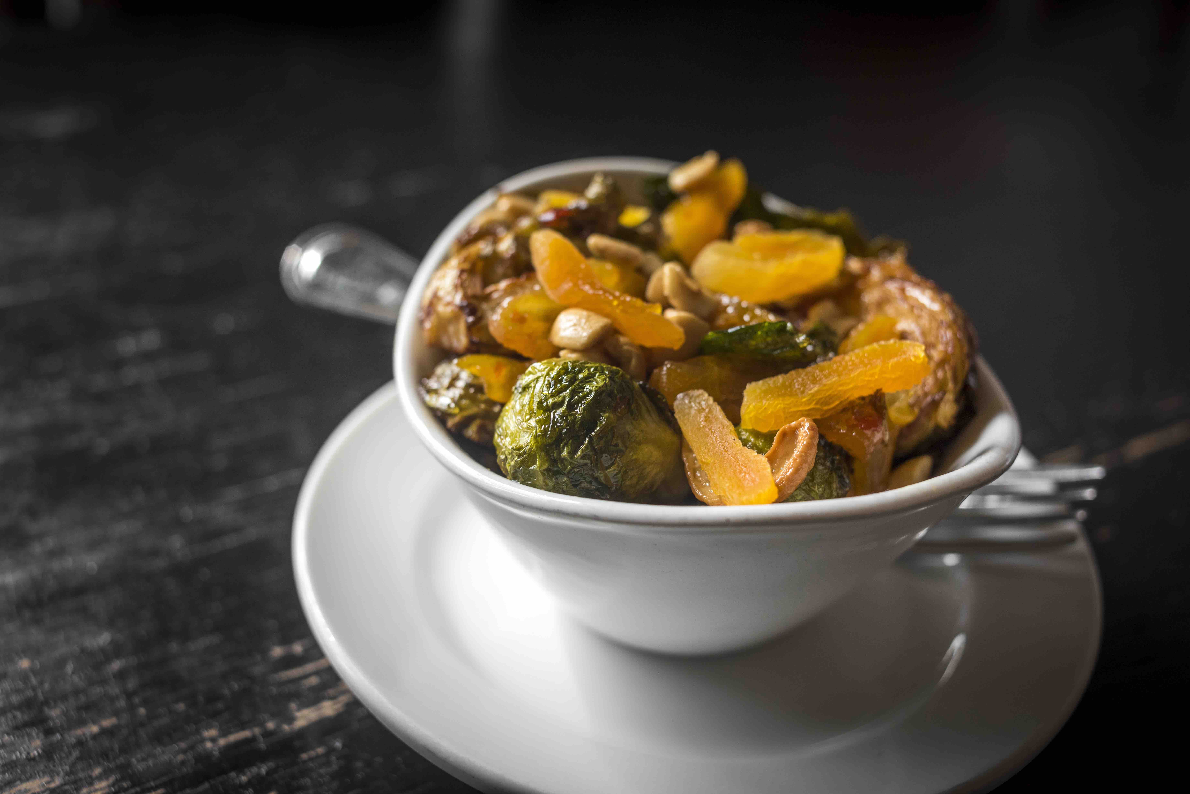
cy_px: 397
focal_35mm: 35
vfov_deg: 37.9
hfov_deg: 54.4
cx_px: 595
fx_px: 1157
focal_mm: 35
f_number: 5
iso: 500
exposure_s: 1/80
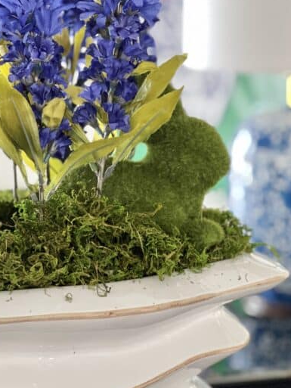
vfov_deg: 16.4
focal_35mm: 120
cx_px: 83
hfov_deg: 12.3
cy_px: 128
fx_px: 1344
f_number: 2.8
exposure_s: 1/30
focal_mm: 9
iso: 400
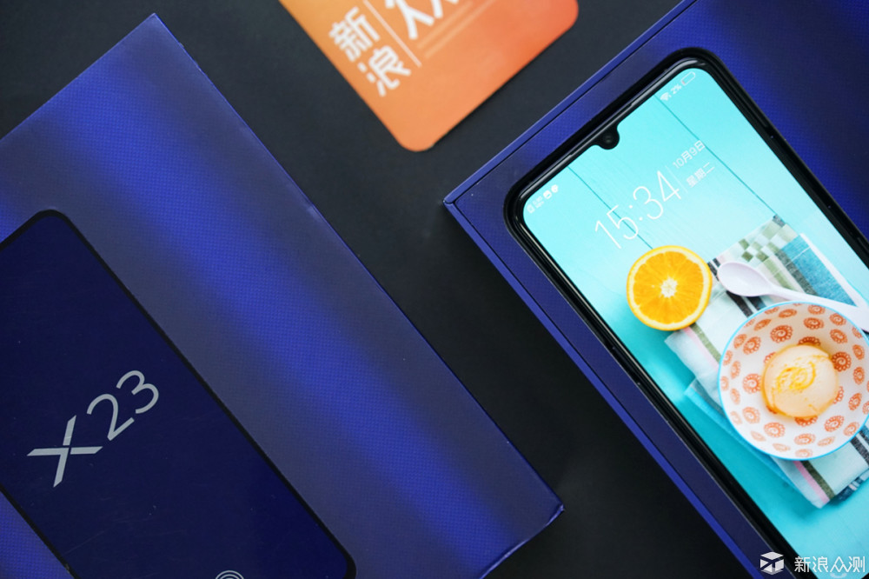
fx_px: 1327
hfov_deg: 36.3
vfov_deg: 24.6
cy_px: 290
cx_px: 434
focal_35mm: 55
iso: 1600
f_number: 3.2
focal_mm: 55
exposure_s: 1/320
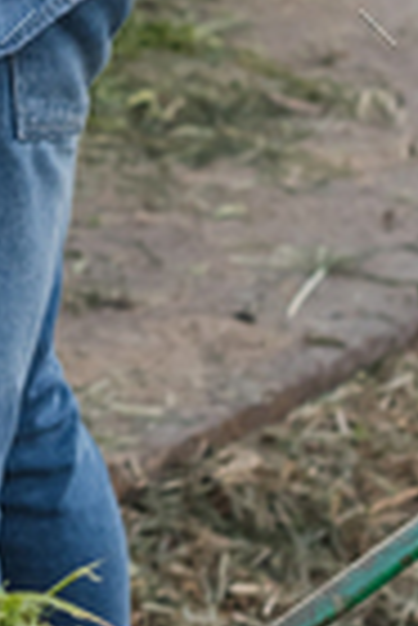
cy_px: -189
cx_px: -499
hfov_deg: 4.3
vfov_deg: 6.4
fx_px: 5524
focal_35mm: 318
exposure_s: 1/160
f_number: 4
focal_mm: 50
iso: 100
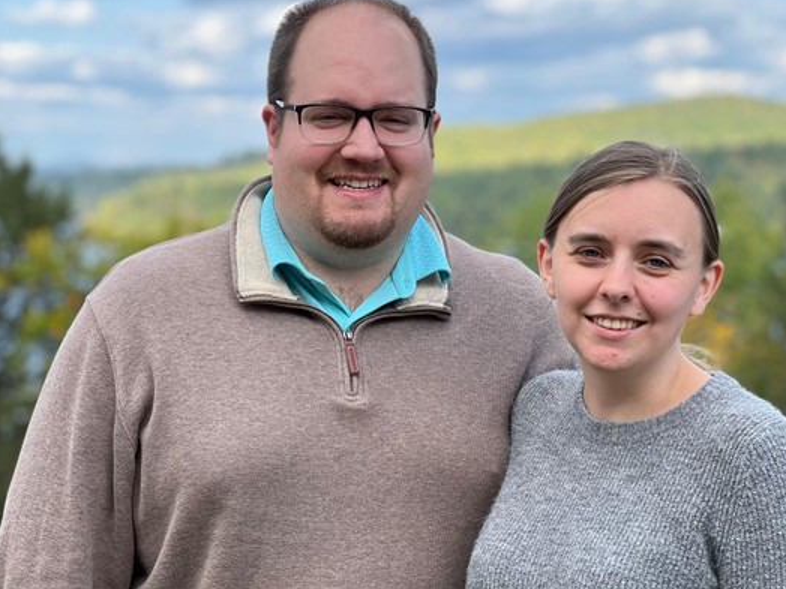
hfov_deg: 20.8
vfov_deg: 15.7
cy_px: 280
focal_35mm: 94
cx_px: 477
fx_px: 2134
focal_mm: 9
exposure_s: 1/172
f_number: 2.8
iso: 32
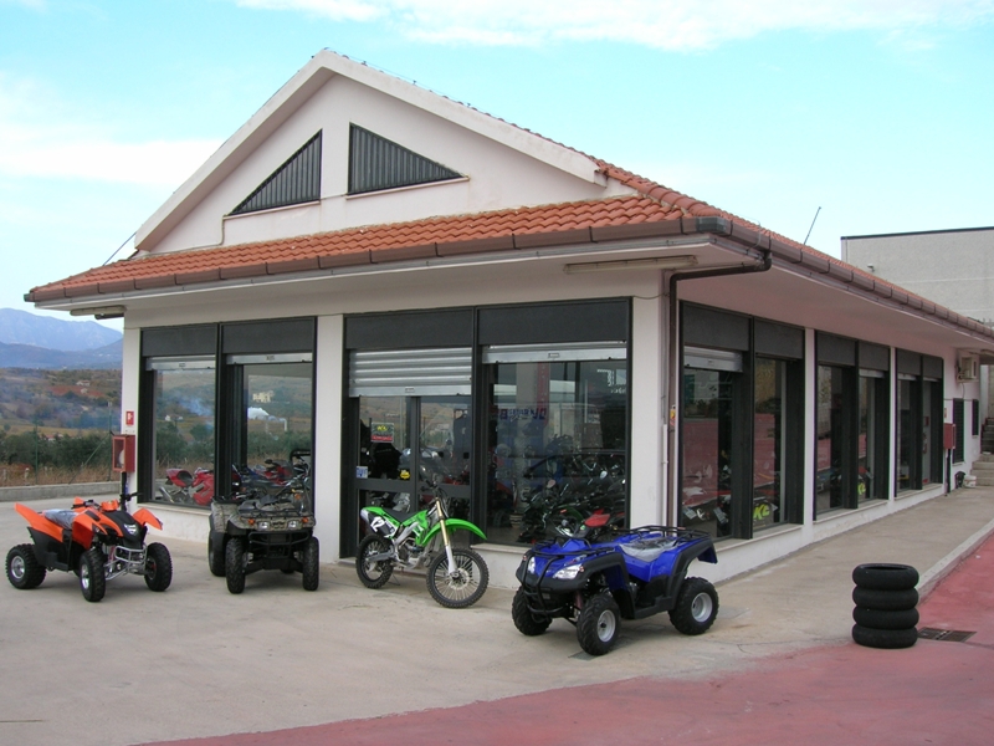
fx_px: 976
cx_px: 497
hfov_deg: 54.0
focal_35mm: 34
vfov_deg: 41.8
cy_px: 373
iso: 50
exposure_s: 1/74.6
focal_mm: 5.7
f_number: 4.9
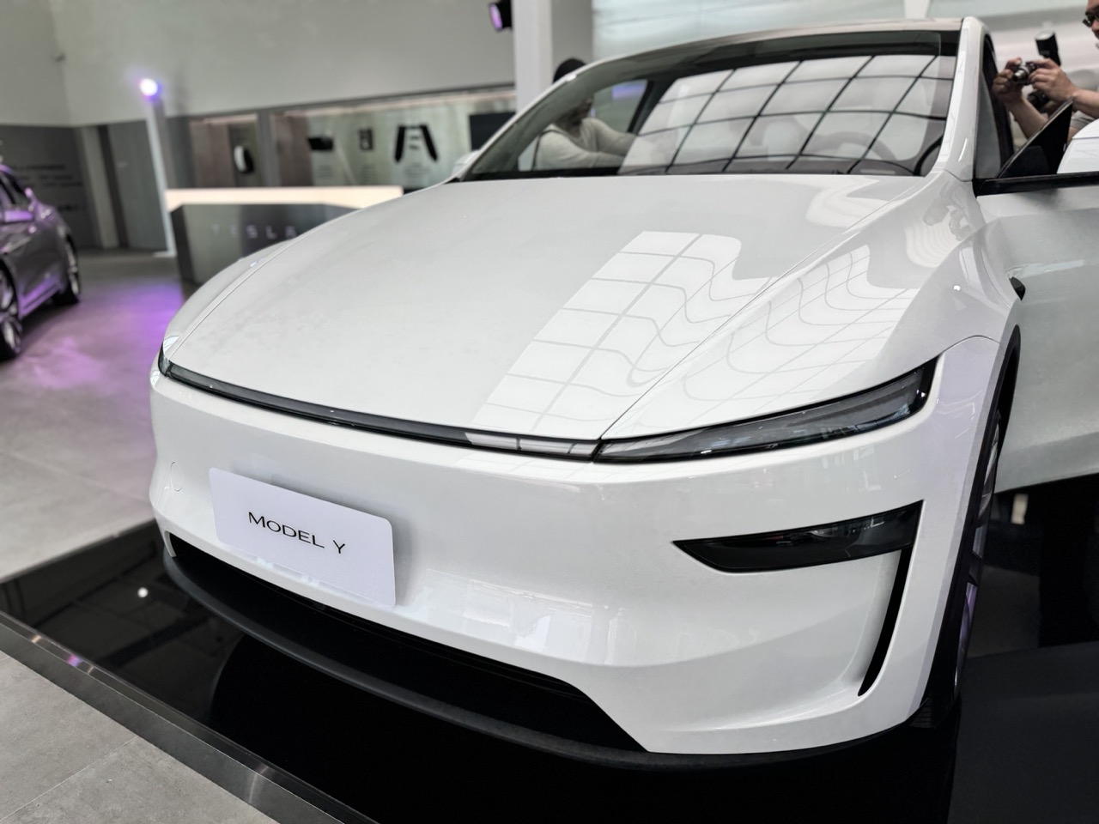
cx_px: 550
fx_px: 762
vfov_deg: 56.8
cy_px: 412
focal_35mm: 24
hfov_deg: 71.6
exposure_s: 1/1637
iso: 80
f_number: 1.78
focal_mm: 6.76
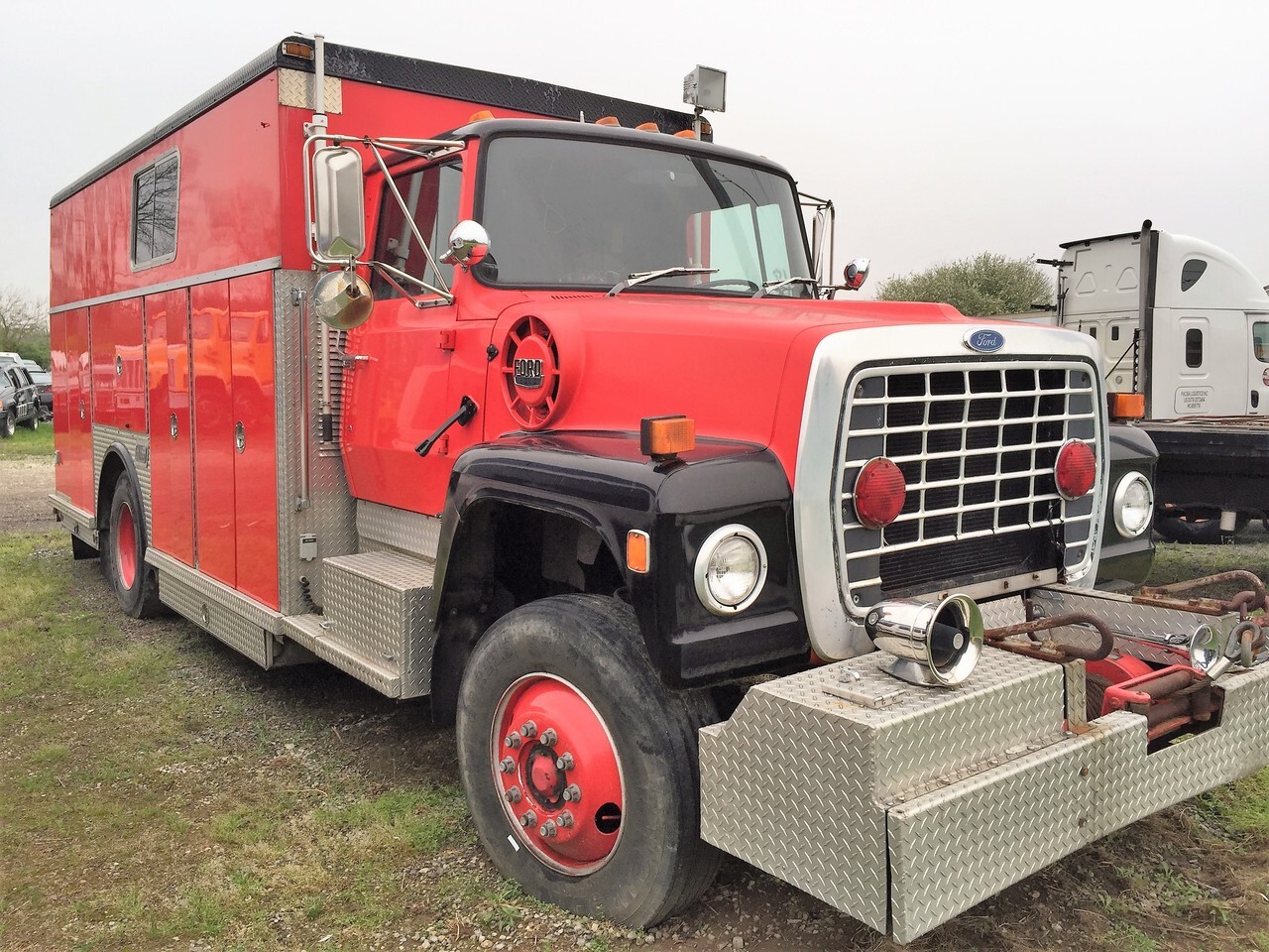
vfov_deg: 48.2
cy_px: 476
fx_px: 1063
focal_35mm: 29
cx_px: 634
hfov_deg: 61.7
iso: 32
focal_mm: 4.15
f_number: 2.2
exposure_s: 1/247
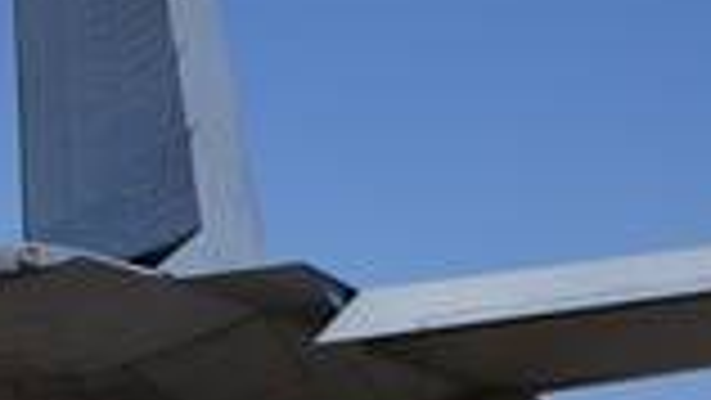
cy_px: 688
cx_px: -1354
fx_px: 2395
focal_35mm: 127
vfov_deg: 9.2
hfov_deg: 11.3
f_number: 10
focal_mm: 16
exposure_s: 1/400
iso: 160
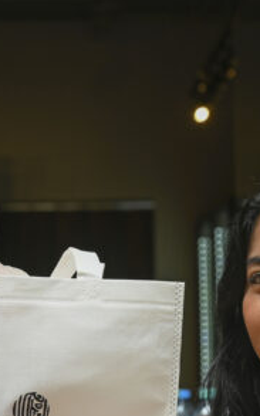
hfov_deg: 7.2
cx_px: -156
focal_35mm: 178
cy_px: 205
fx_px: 2019
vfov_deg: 11.8
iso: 100
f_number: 4.5
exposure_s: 1/80
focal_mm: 50
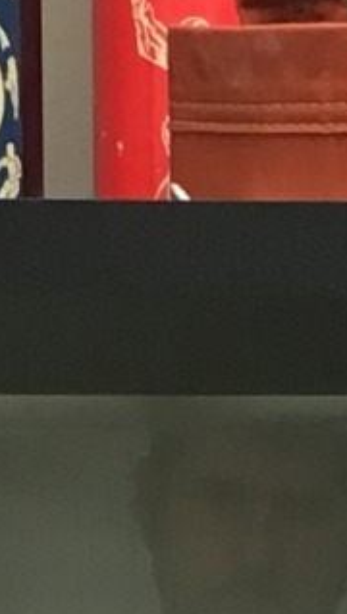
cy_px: 1324
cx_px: 384
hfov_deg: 4.1
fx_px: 4847
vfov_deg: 7.0
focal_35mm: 297
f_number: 2.2
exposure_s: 1/30
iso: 64
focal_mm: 4.15
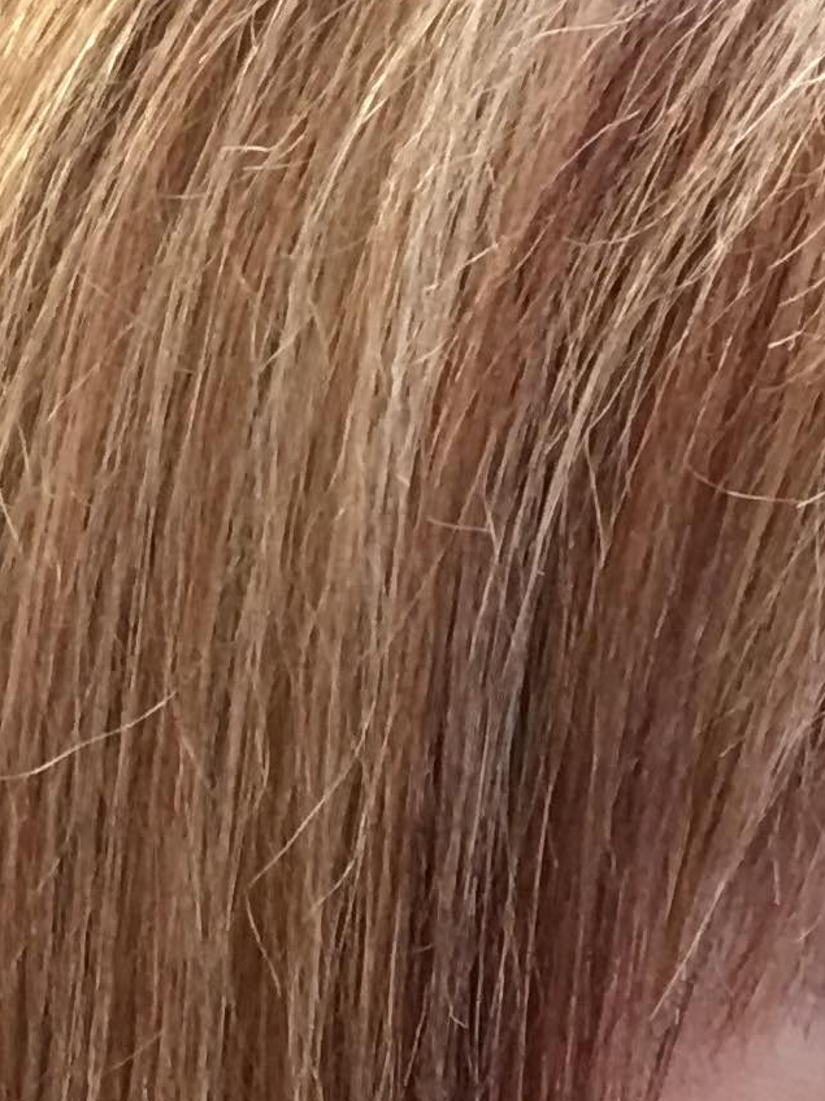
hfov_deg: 10.7
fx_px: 4386
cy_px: 1419
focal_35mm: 138
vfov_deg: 13.8
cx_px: 320
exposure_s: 1/15
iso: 50
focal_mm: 4.15
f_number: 2.2
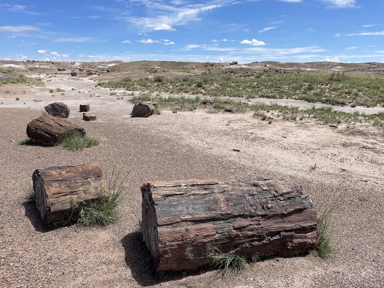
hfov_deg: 67.3
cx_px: 192
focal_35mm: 26
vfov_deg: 53.1
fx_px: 288
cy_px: 144
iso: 32
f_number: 1.6
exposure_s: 1/4132
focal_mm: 4.2
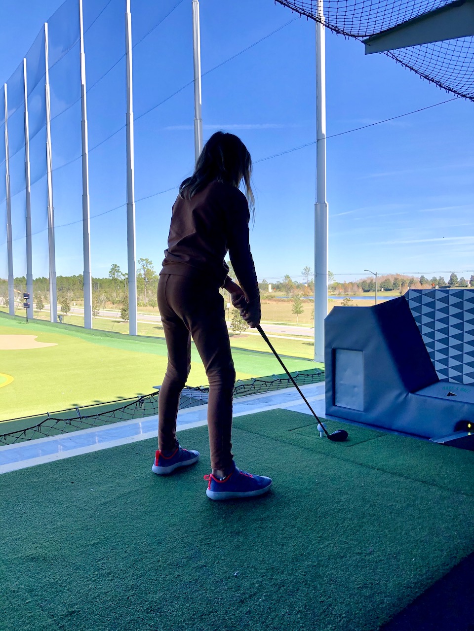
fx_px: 511
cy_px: 316
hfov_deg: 49.7
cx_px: 237
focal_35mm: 28
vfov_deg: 63.4
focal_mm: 3.99
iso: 20
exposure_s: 1/552
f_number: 1.8
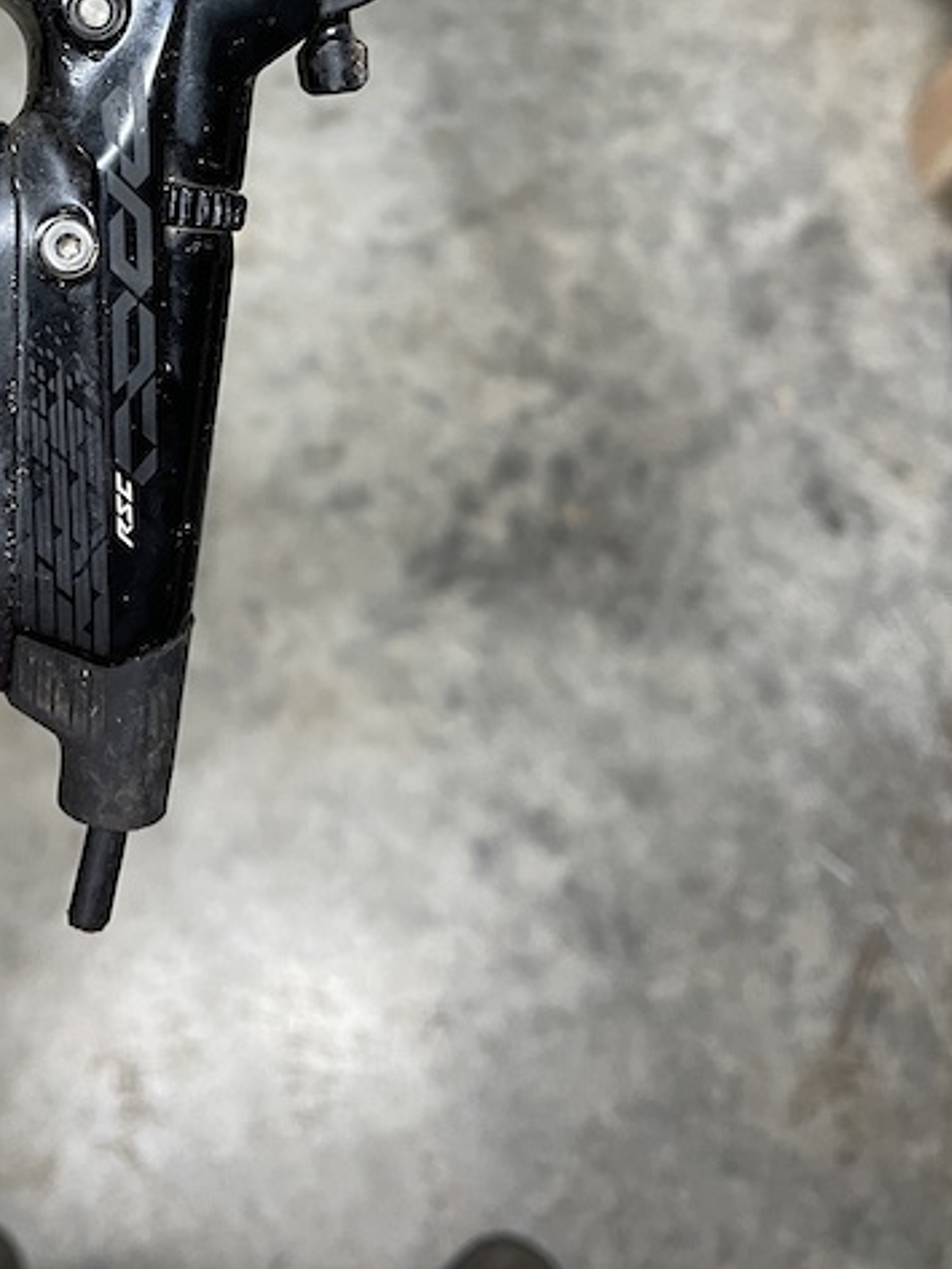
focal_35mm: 44
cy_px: 284
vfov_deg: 41.4
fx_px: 1613
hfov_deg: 32.1
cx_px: 212
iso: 160
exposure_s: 1/60
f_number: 1.6
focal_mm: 4.2
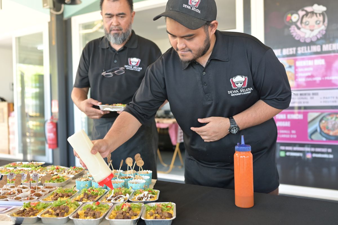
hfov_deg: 54.5
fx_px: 328
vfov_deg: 37.8
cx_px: 169
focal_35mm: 35
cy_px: 112
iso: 640
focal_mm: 35
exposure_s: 1/200
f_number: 2.8
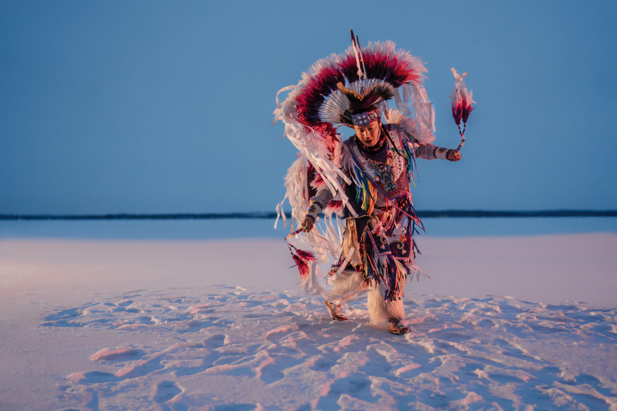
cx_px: 308
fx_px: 600
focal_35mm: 35
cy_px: 206
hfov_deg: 54.4
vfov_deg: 37.9
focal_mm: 35
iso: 1600
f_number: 1.4
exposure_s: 1/400
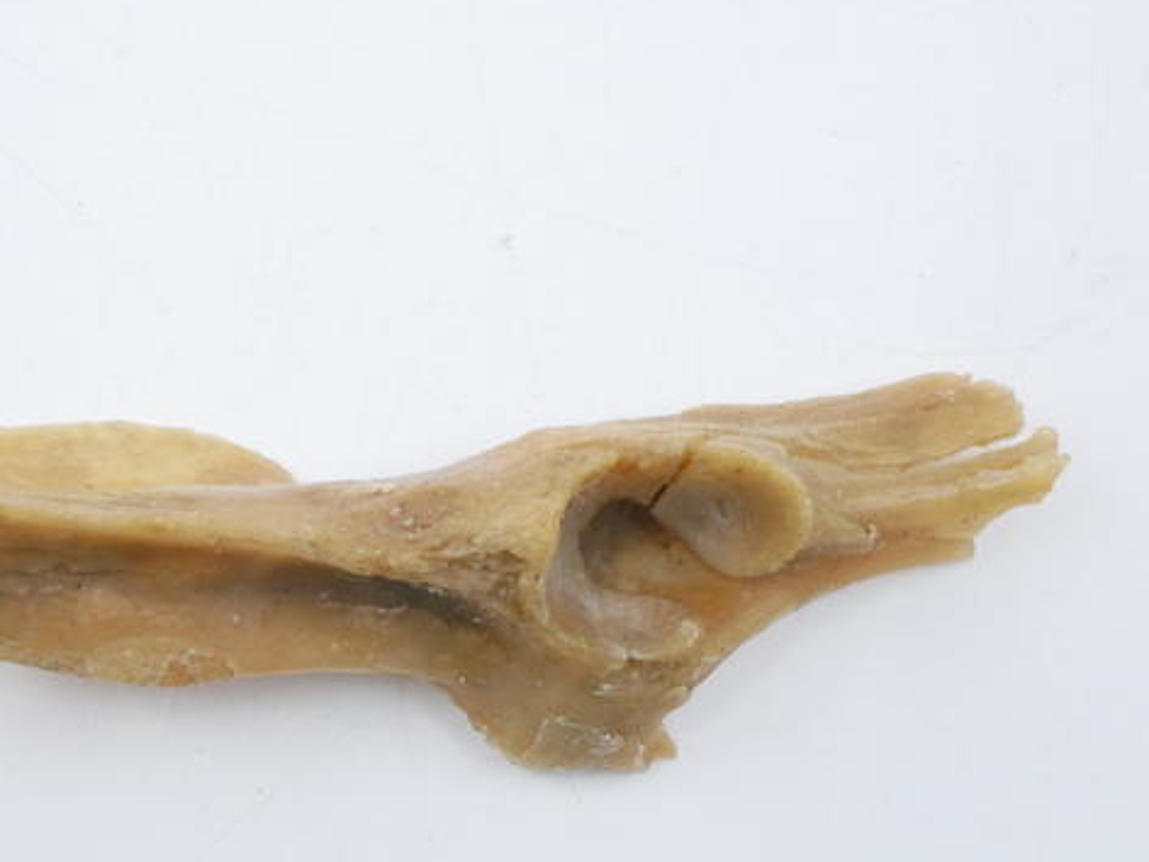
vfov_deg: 18.9
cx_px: 312
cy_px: 483
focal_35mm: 78
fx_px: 2589
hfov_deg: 24.8
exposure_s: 1/60
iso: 2000
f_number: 18
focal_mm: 23
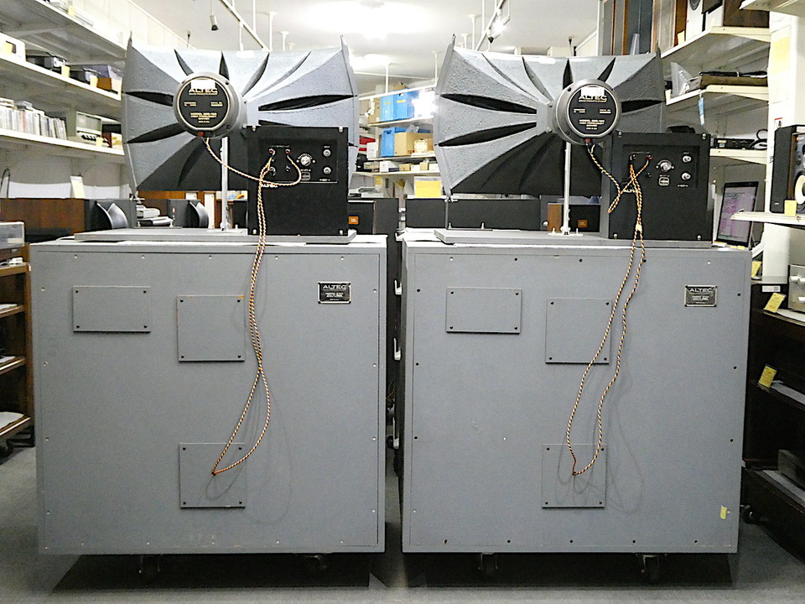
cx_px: 402
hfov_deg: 46.8
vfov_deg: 36.0
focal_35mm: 40
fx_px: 930
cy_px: 302
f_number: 3.8
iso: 1600
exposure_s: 1/40
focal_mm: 7.2
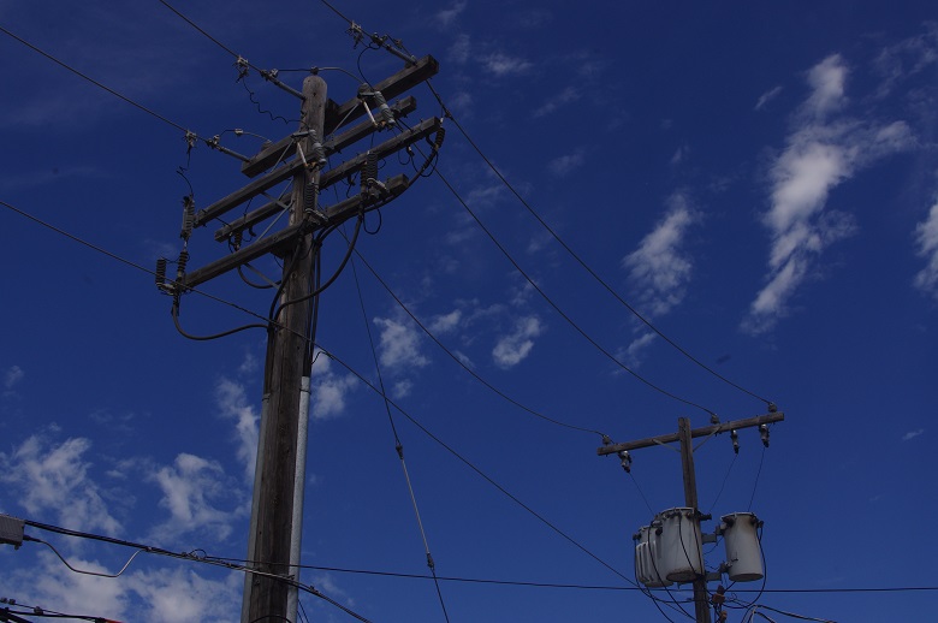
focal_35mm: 42
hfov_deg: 46.4
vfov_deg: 31.8
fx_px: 1093
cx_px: 469
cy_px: 312
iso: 200
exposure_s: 1/400
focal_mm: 28.13
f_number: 14
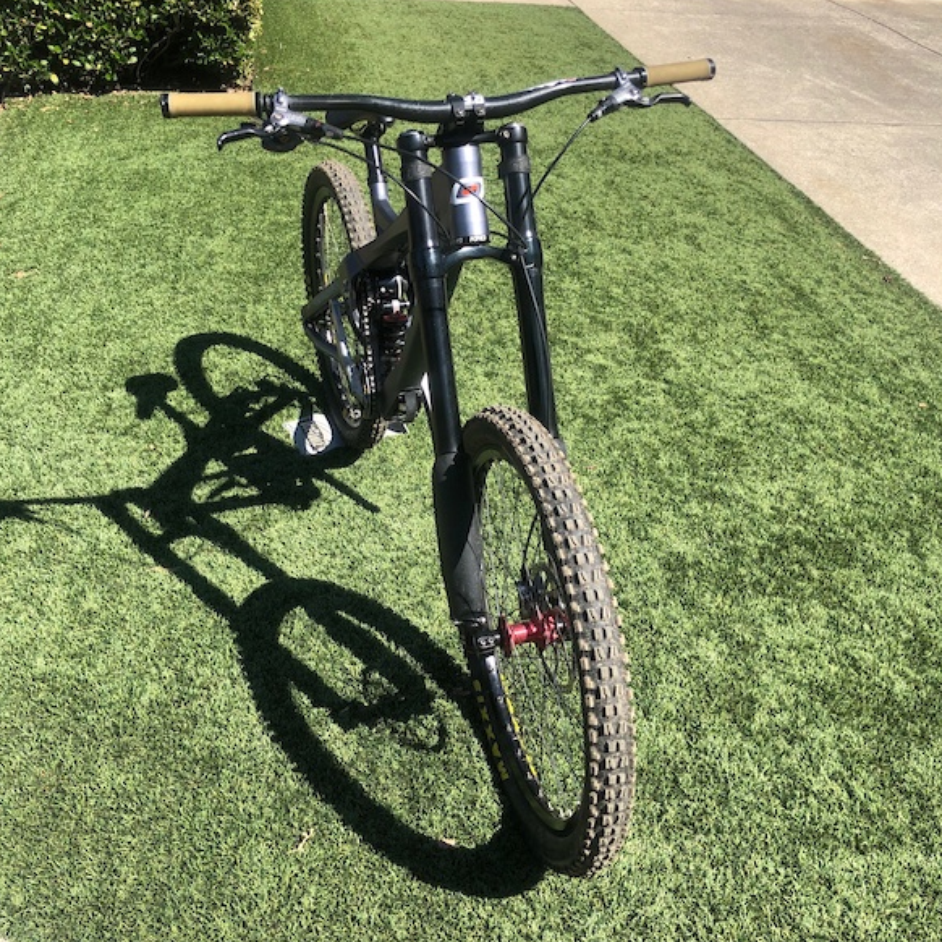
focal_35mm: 34
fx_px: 1047
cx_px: 466
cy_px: 450
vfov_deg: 48.4
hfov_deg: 48.4
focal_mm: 4
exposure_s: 1/1080
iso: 20
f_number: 1.8
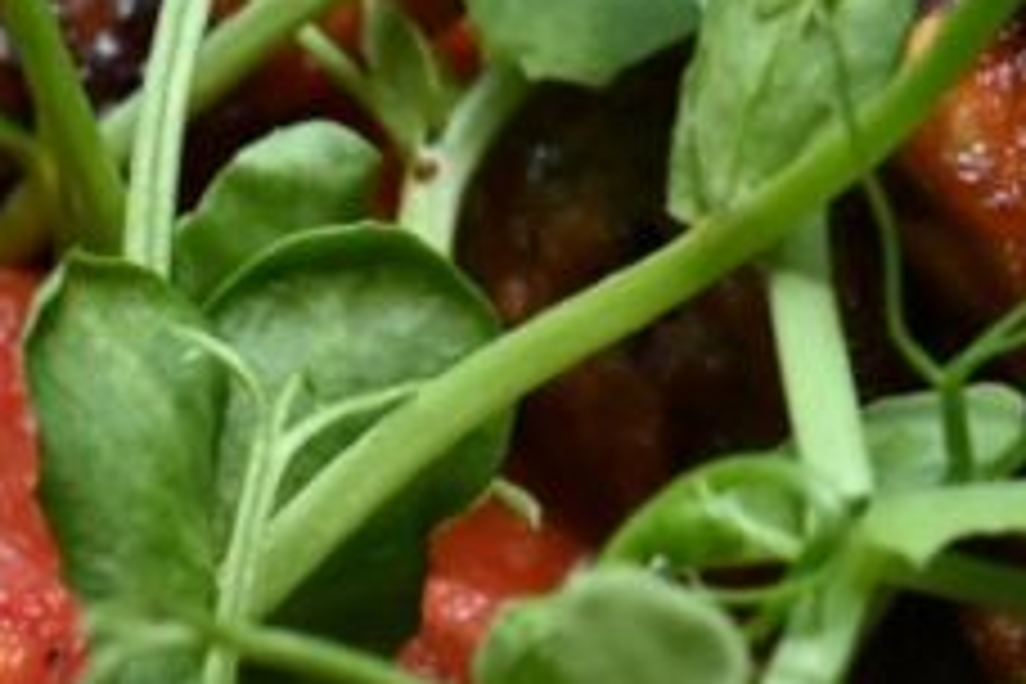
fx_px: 6925
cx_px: 454
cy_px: 626
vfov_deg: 5.6
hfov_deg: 8.5
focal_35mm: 243
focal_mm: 32
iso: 1600
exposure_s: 1/160
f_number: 9
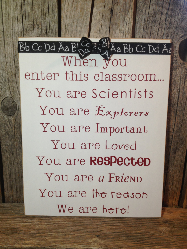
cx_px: 94
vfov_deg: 52.6
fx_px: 252
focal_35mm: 35
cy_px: 124
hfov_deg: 40.7
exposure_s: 1/30
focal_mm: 4.28
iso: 50
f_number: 2.4
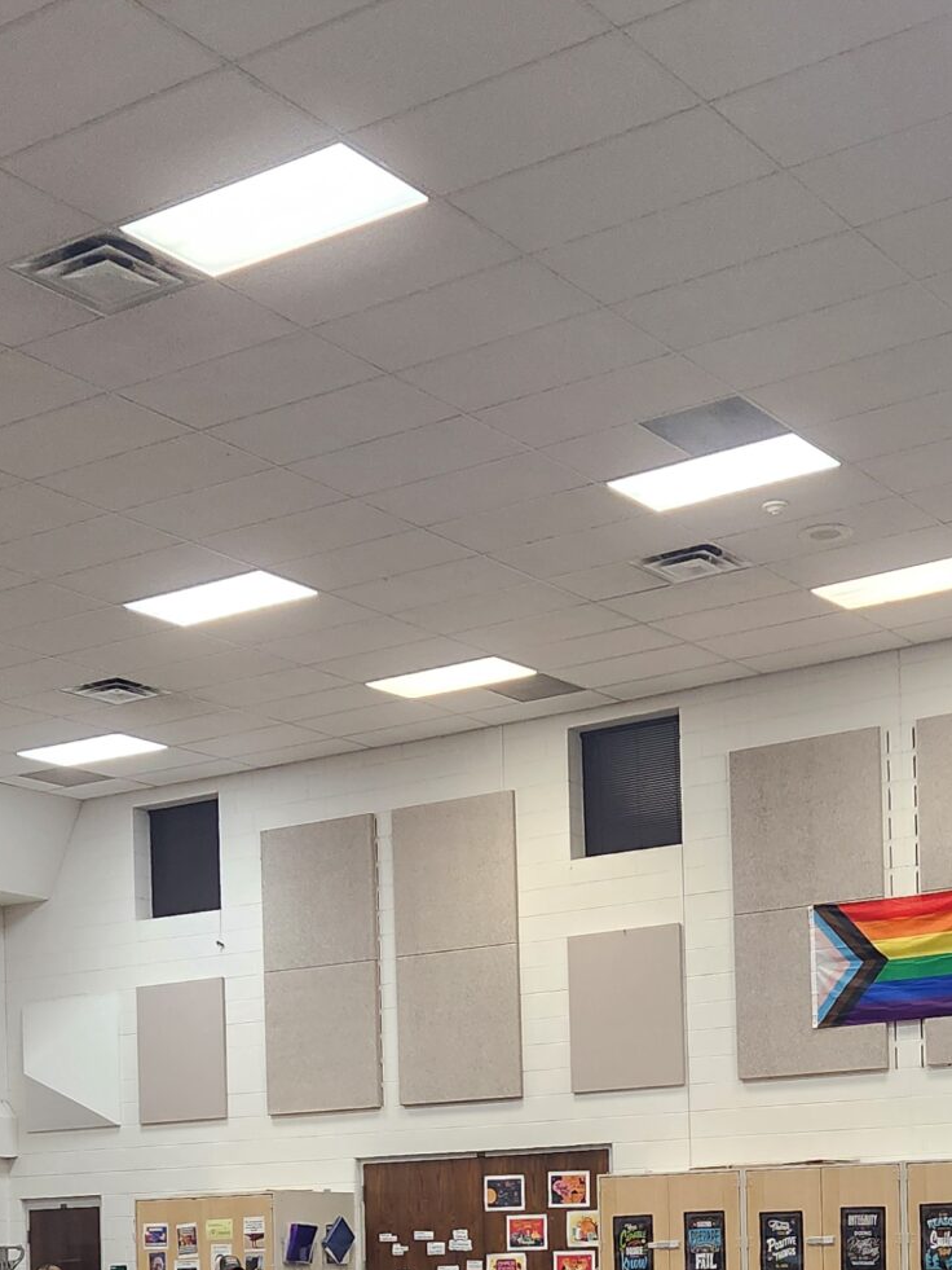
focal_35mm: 60
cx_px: 591
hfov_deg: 24.4
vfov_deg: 30.5
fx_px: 2200
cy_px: 1191
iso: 250
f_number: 1.8
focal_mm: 5.4
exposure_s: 1/120
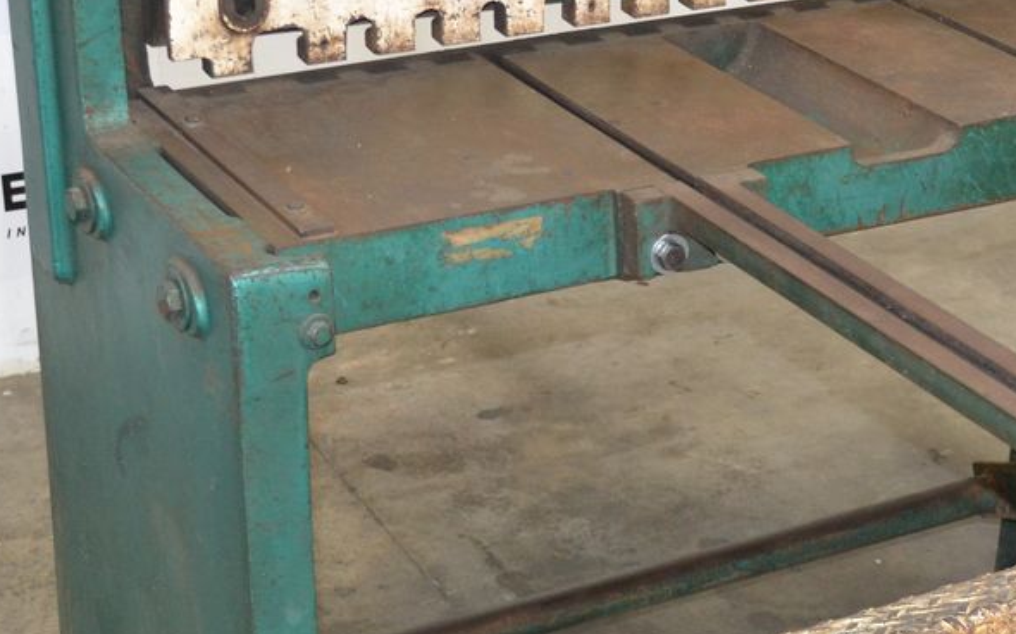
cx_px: 808
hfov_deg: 23.7
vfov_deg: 15.1
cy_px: 445
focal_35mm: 86
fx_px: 2380
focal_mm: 24
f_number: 4
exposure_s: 1/60
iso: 1100
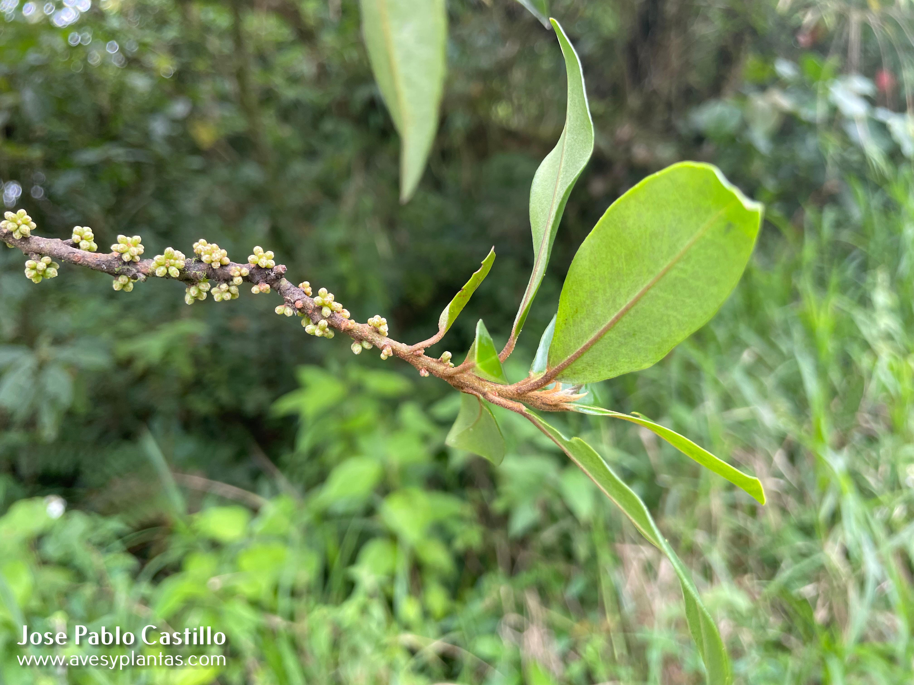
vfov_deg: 53.1
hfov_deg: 67.3
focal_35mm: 26
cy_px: 342
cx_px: 457
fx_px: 687
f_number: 1.6
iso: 40
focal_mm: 4.2
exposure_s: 1/121
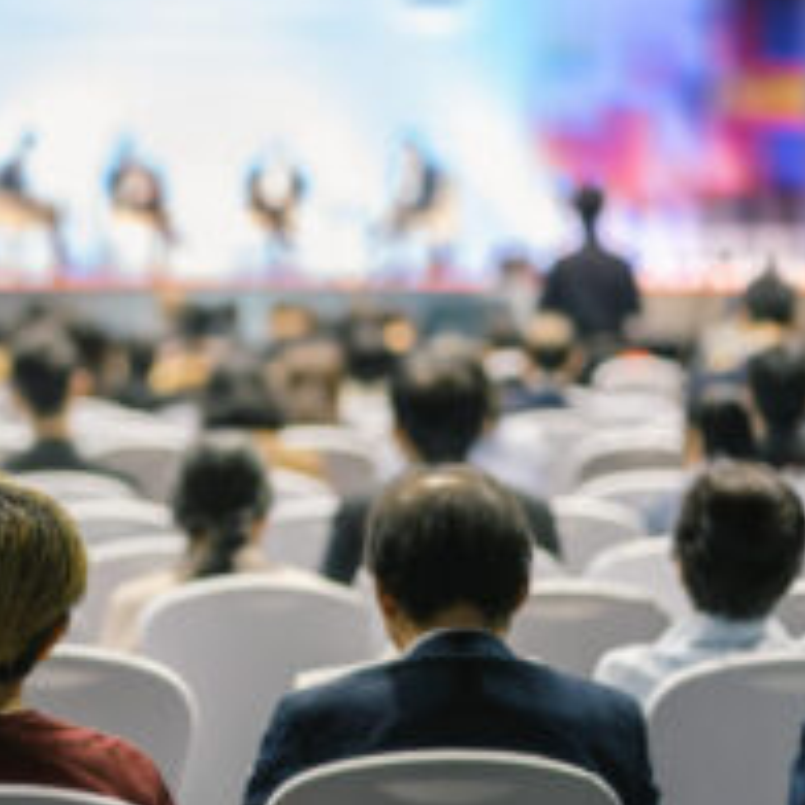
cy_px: 419
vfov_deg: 11.8
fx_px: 3894
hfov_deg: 11.7
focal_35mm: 148
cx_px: 21
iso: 1600
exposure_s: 1/125
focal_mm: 85
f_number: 2
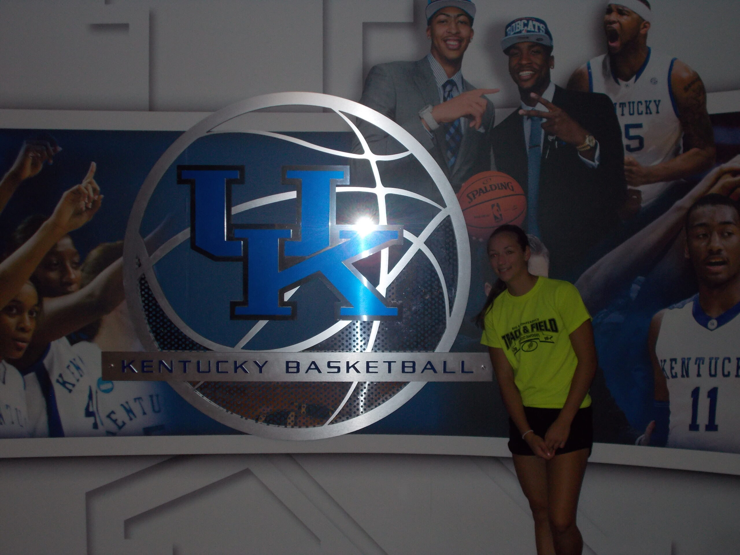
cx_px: 370
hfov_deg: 38.2
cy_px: 278
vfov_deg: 29.1
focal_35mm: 50
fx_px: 1069
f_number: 4.5
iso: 200
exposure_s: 1/30
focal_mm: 9
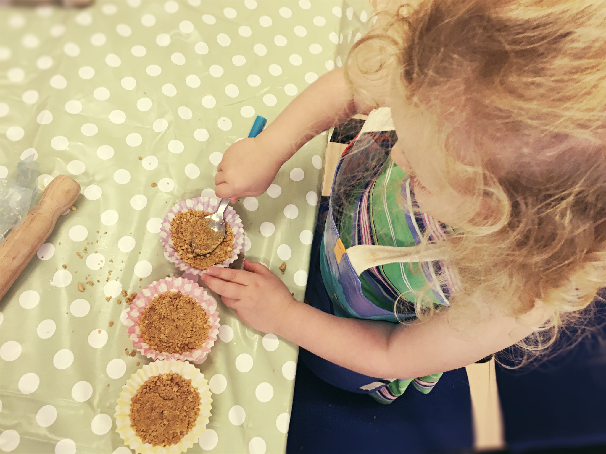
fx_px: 508
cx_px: 303
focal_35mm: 29
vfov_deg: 48.2
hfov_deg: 61.7
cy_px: 227
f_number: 2.2
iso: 80
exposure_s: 1/33
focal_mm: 4.15
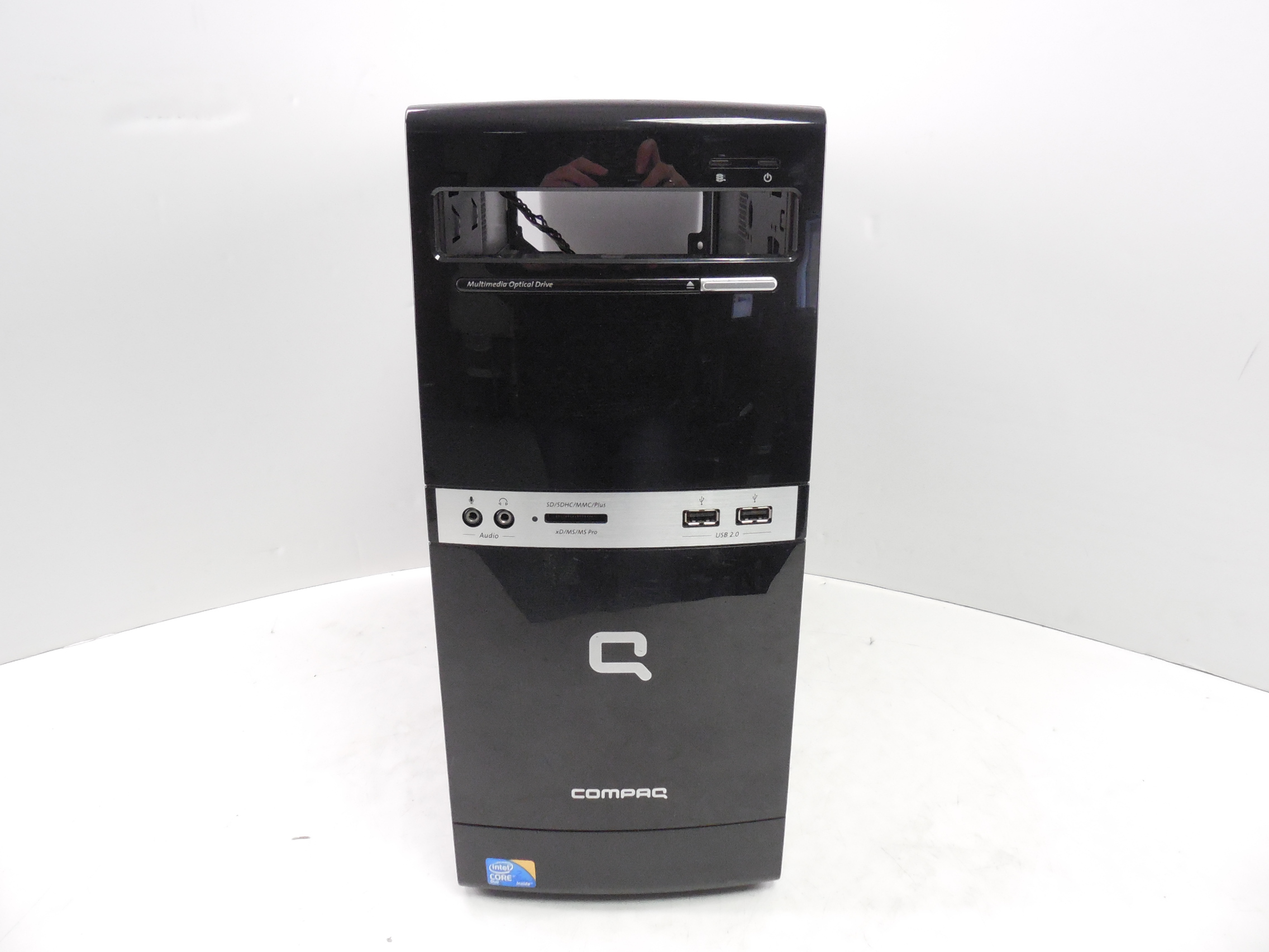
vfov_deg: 53.1
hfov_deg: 67.3
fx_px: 953
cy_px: 476
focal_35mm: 26
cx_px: 634
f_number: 3.5
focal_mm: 4.6
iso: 800
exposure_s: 1/60
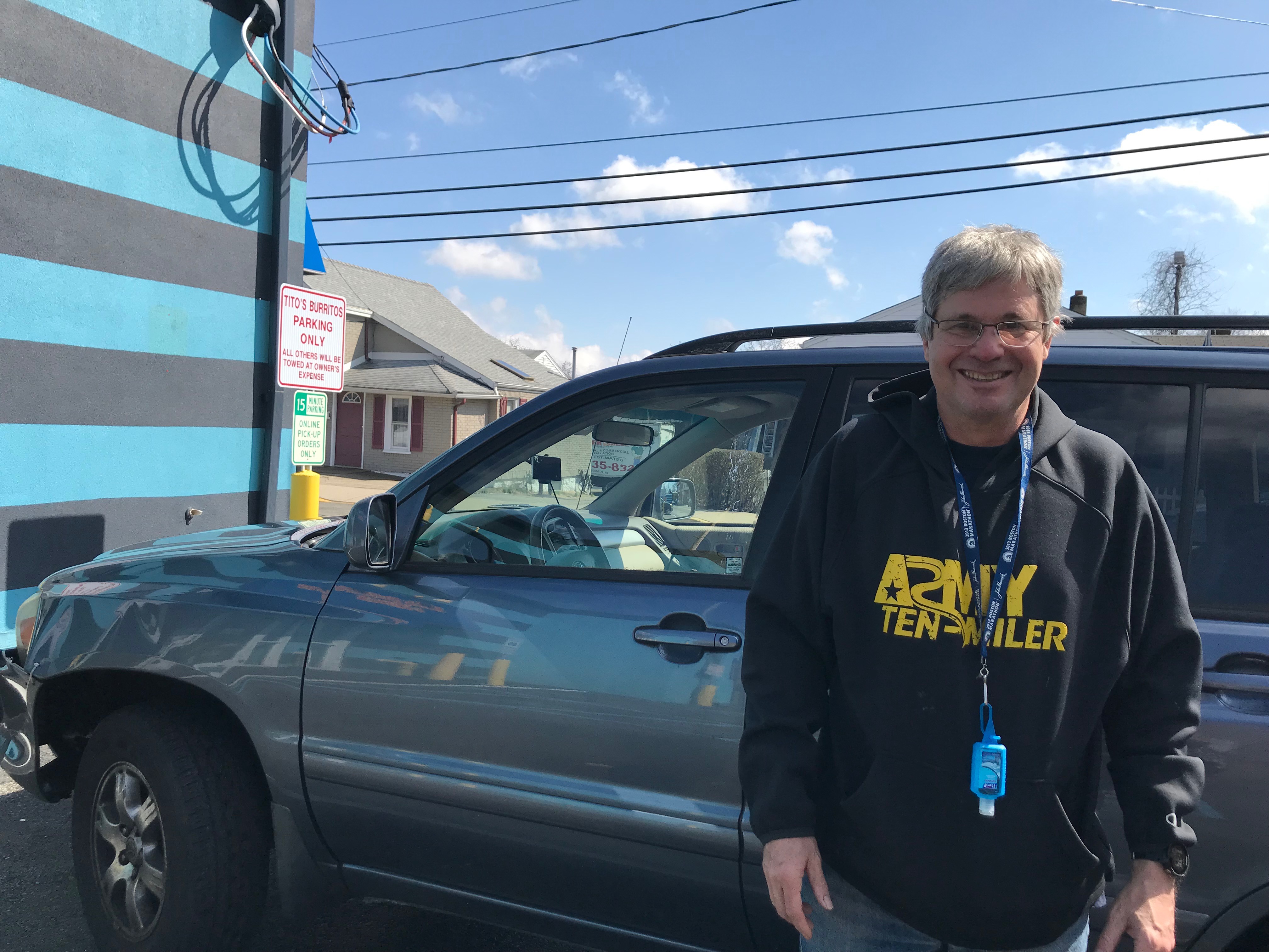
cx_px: 634
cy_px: 476
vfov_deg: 49.7
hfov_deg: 63.4
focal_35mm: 28
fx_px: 1026
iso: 20
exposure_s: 1/1880
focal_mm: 3.99
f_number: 1.8
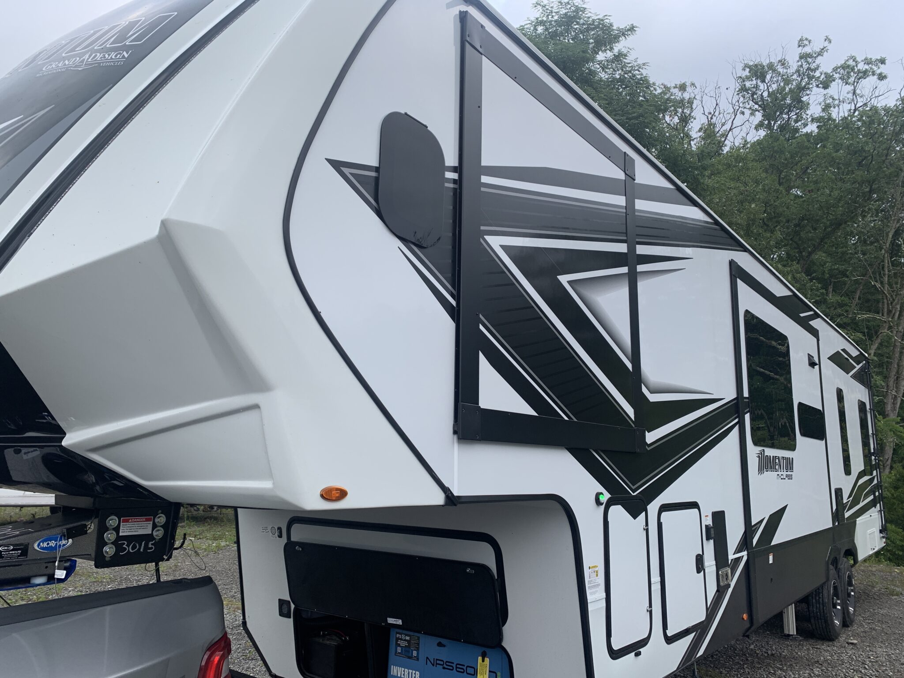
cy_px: 339
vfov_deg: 53.1
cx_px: 452
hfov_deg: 67.3
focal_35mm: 26
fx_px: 679
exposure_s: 1/590
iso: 25
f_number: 1.8
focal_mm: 4.25
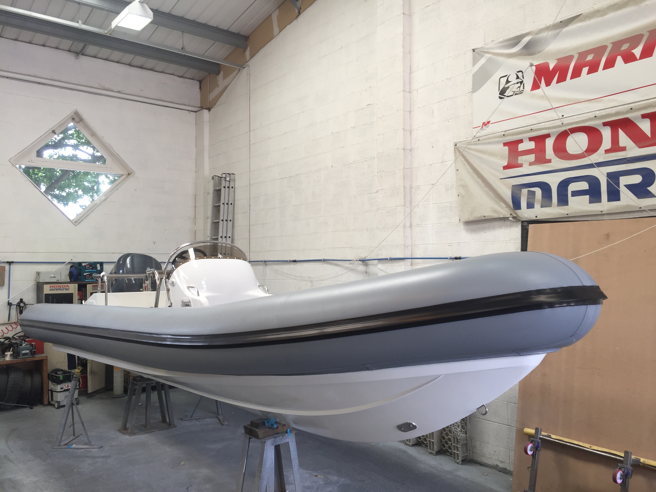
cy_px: 246
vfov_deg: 48.2
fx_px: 550
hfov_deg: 61.7
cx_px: 328
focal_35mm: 29
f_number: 2.2
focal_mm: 4.15
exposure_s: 1/100
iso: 32
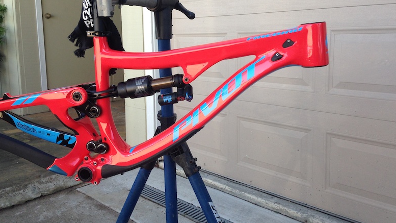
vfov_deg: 31.9
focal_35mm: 37
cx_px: 193
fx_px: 388
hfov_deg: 54.0
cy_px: 88
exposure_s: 1/144
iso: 50
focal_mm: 4.12
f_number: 2.4
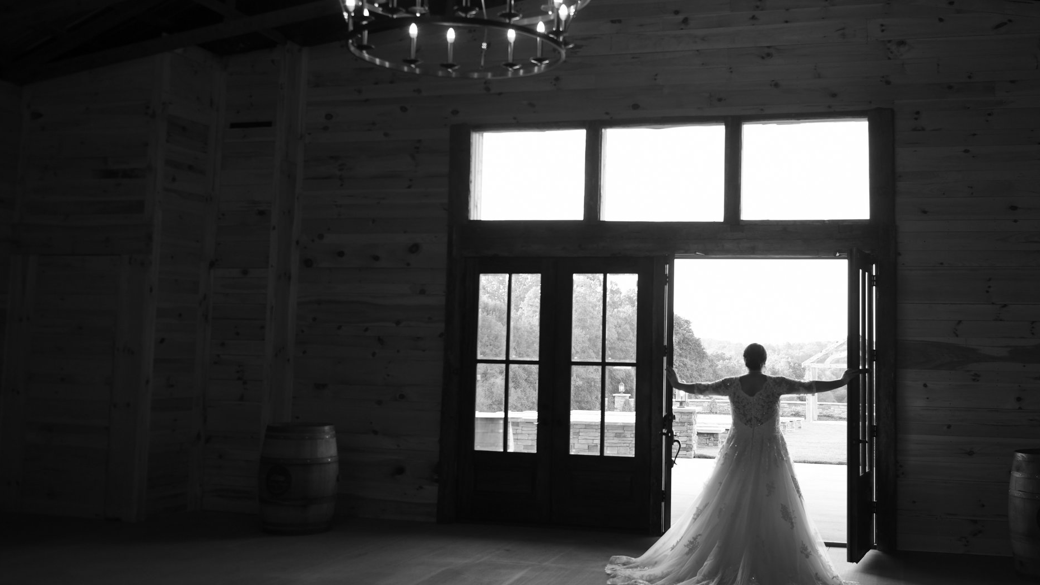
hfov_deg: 49.2
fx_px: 1131
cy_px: 235
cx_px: 609
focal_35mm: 41
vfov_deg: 28.9
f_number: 2.8
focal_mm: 28
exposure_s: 1/125
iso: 320
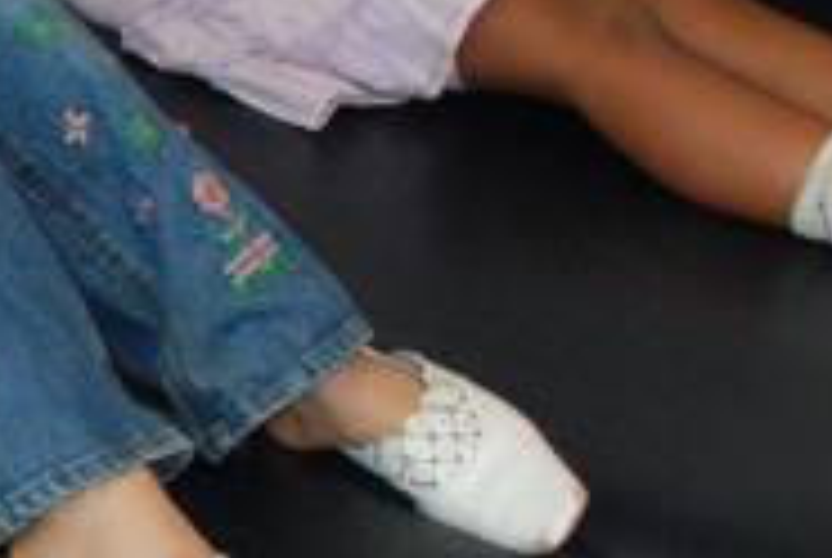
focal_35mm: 199
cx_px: -922
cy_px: 16
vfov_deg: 6.9
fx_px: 4606
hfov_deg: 9.5
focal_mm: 24
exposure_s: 1/50
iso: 800
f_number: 5
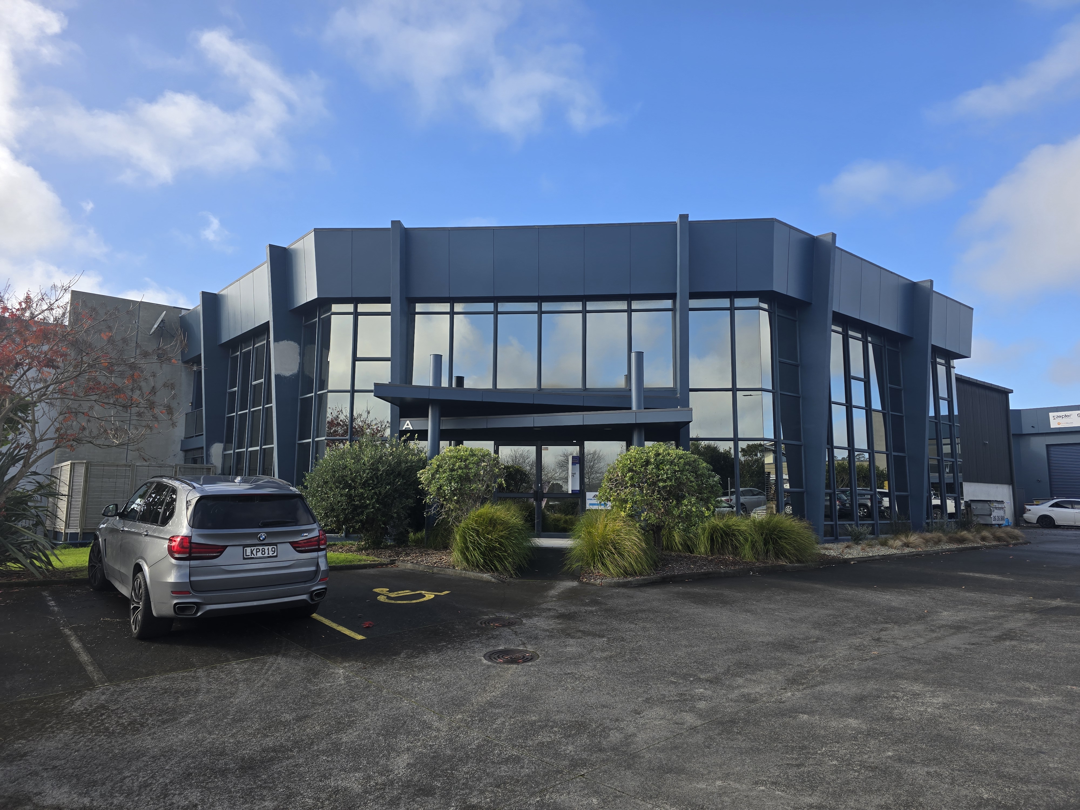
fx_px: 718
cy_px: 405
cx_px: 540
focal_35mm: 23
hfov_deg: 73.9
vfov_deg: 58.9
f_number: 1.7
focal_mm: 6.3
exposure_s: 1/409
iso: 12
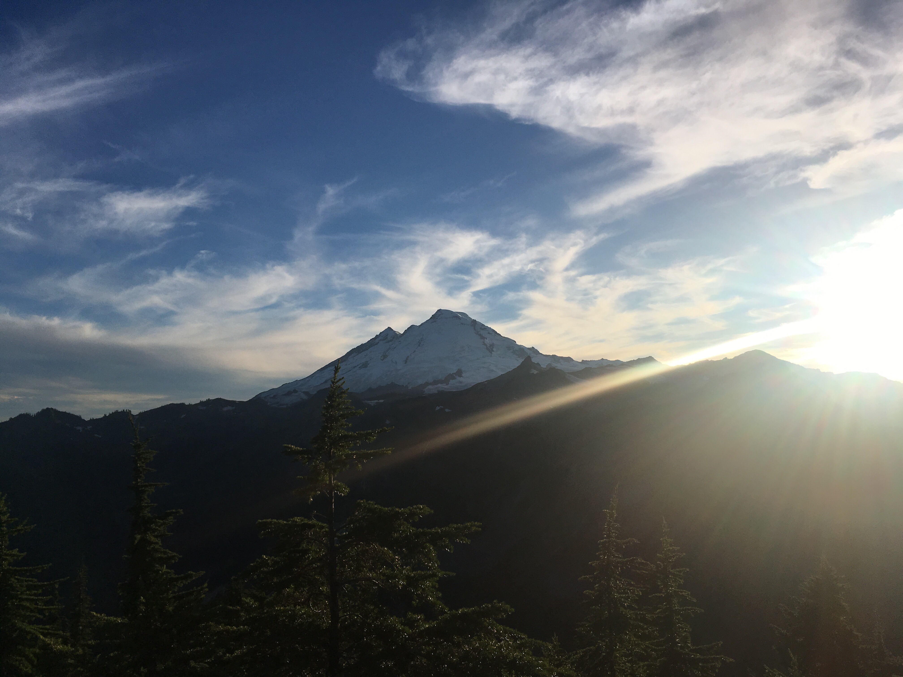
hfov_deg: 61.7
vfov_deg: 48.2
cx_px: 452
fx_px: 756
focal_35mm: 29
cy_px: 338
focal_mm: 4.15
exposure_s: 1/3663
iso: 25
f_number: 2.2
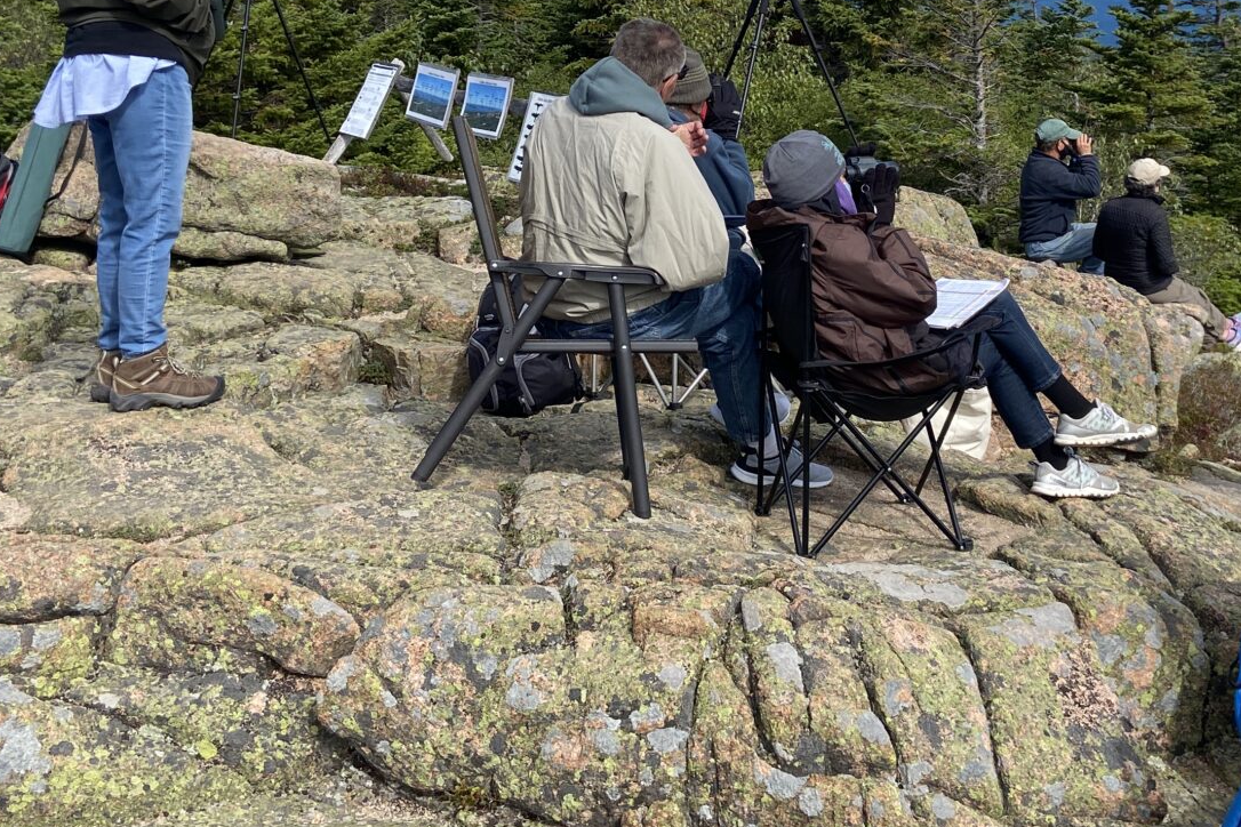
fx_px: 1758
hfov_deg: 38.8
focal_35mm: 51
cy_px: 184
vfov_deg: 26.1
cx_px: 698
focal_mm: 4.25
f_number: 1.8
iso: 32
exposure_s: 1/2890
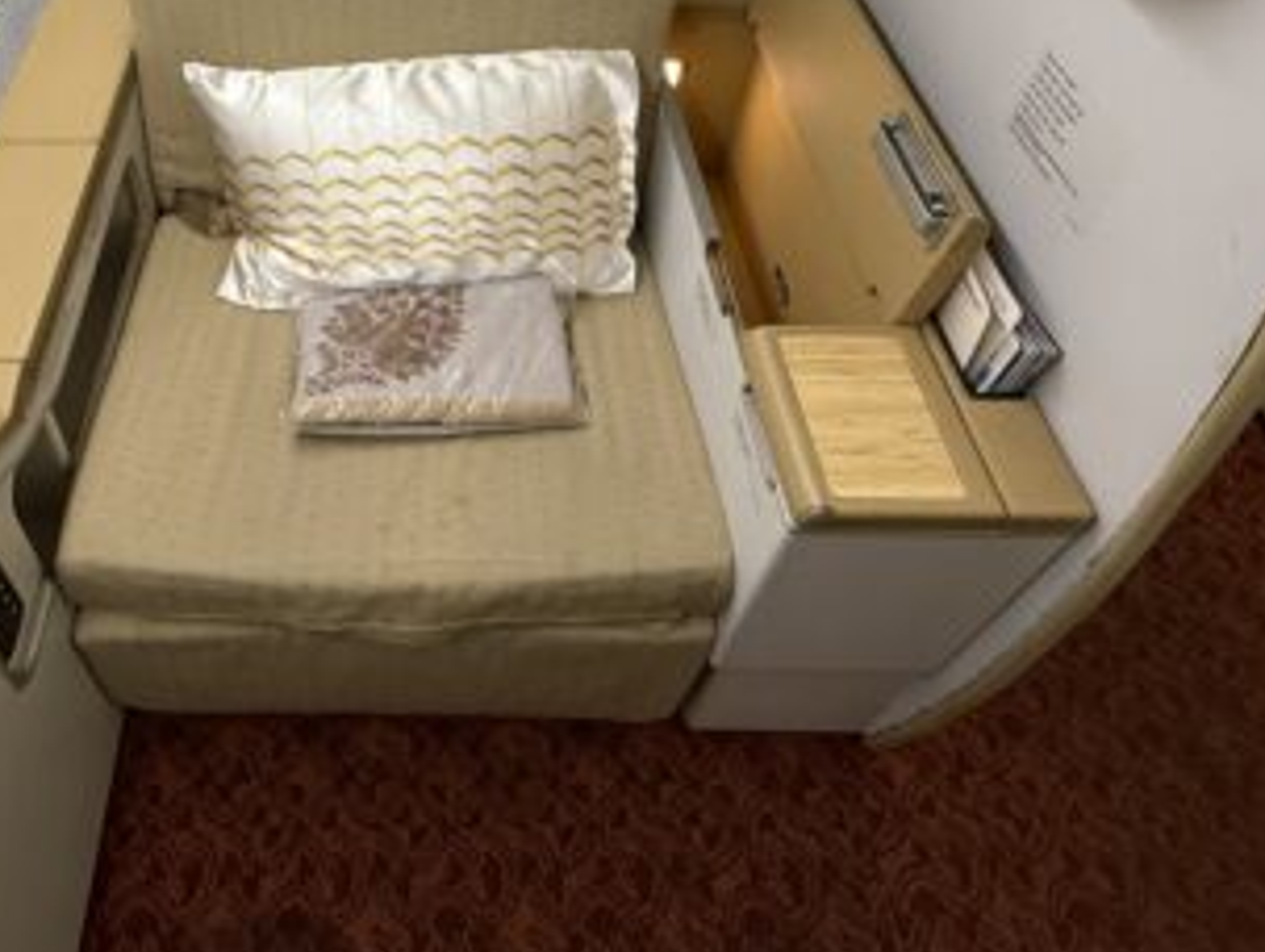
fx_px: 988
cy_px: 98
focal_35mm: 27
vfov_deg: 46.5
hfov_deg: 63.2
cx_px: 395
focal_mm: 2.22
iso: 320
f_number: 2.2
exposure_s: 1/76
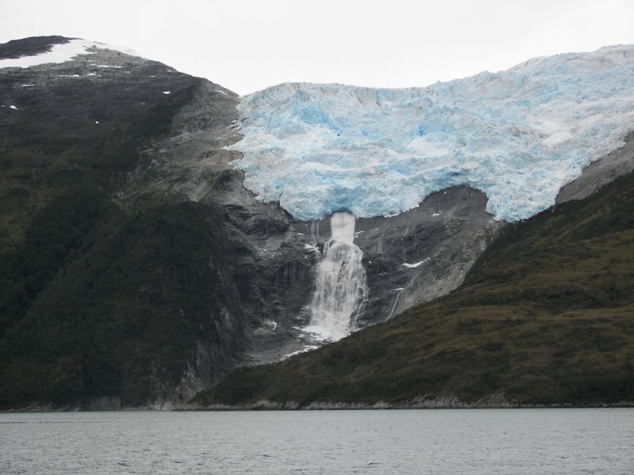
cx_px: 317
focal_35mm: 101
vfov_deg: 14.6
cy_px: 238
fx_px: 1850
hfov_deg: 19.4
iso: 50
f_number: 3.2
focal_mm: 16.8
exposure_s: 1/1000
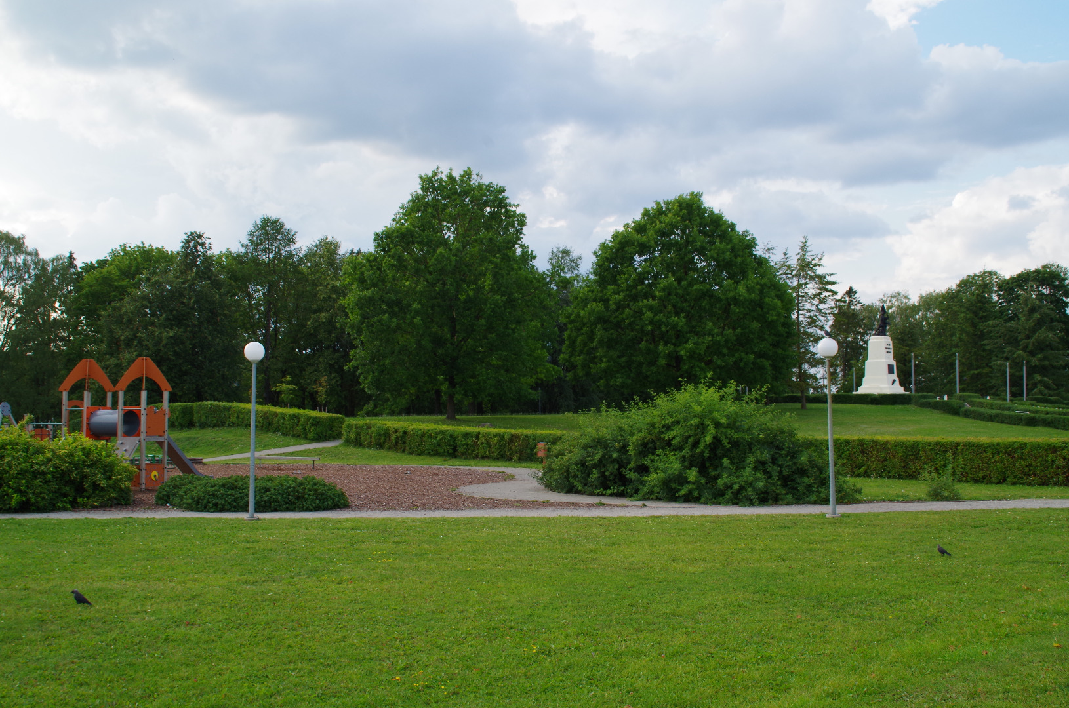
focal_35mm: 36
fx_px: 1067
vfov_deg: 36.7
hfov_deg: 53.2
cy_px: 354
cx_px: 534
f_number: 11
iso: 250
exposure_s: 1/100
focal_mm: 24
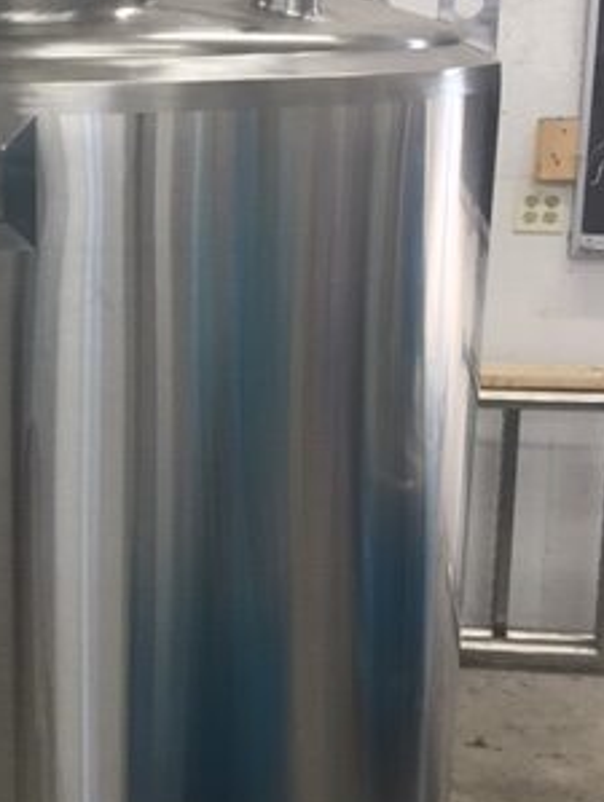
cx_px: -13
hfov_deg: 22.7
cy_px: 365
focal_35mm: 62
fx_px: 1439
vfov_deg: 31.1
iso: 40
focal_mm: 4.15
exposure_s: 1/30
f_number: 2.2
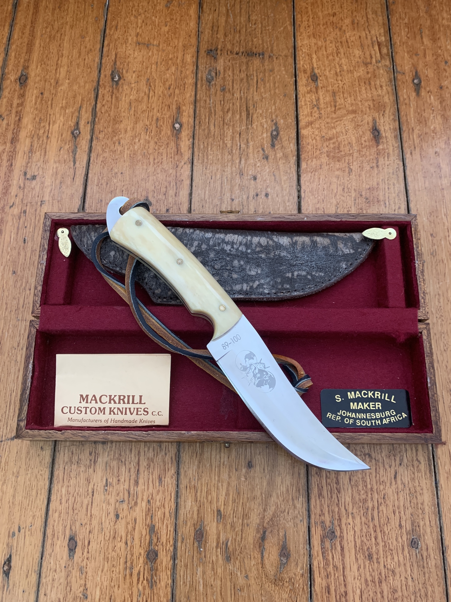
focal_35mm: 26
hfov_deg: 53.1
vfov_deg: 67.3
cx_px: 226
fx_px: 452
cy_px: 301
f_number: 1.8
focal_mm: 4.25
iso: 250
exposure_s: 1/60
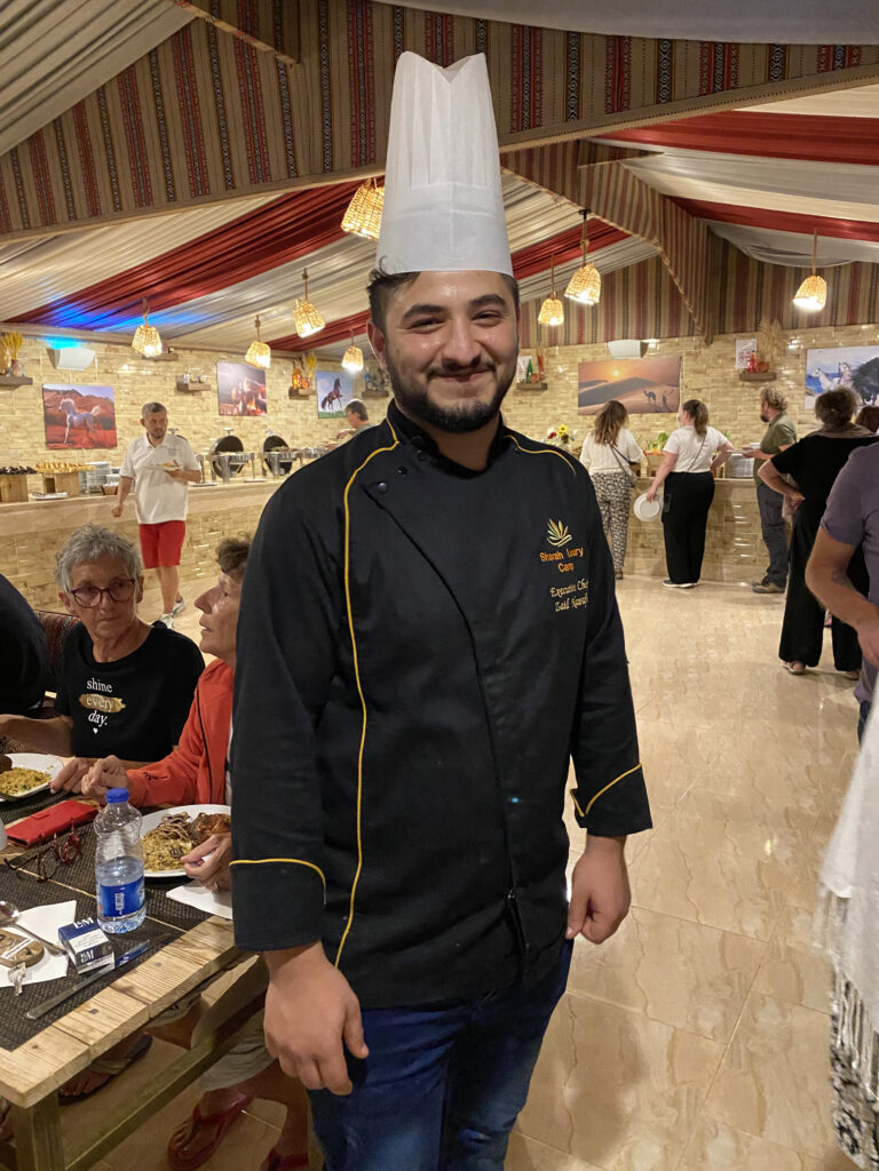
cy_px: 586
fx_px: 880
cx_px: 440
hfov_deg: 53.1
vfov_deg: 67.3
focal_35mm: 26
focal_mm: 4.25
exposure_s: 1/25
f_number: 1.8
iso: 640
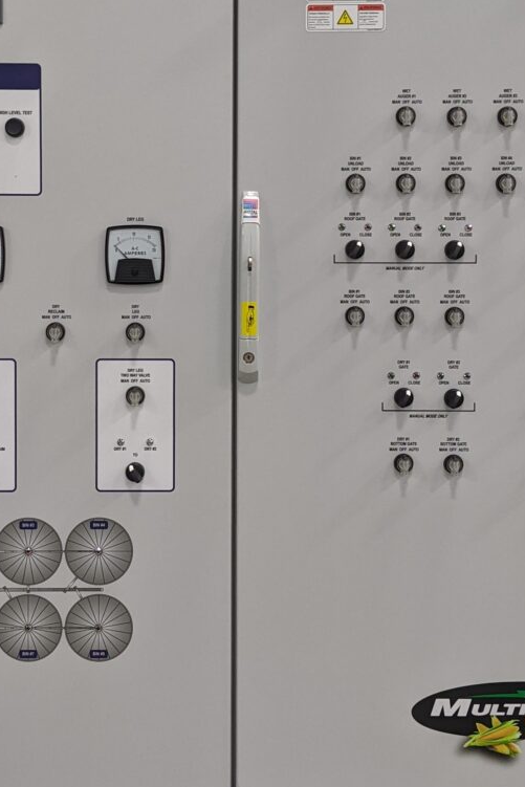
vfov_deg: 31.7
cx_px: 214
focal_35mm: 63
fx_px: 1377
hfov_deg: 21.6
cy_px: 294
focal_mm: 4.38
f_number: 1.73
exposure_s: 1/40
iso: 63
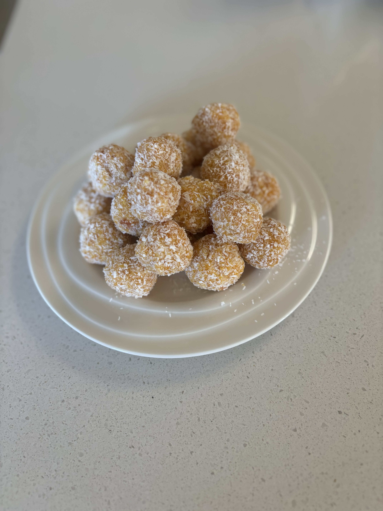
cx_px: 192
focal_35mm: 26
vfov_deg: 67.3
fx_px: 384
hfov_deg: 53.1
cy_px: 256
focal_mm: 6
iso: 250
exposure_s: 1/60
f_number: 1.6
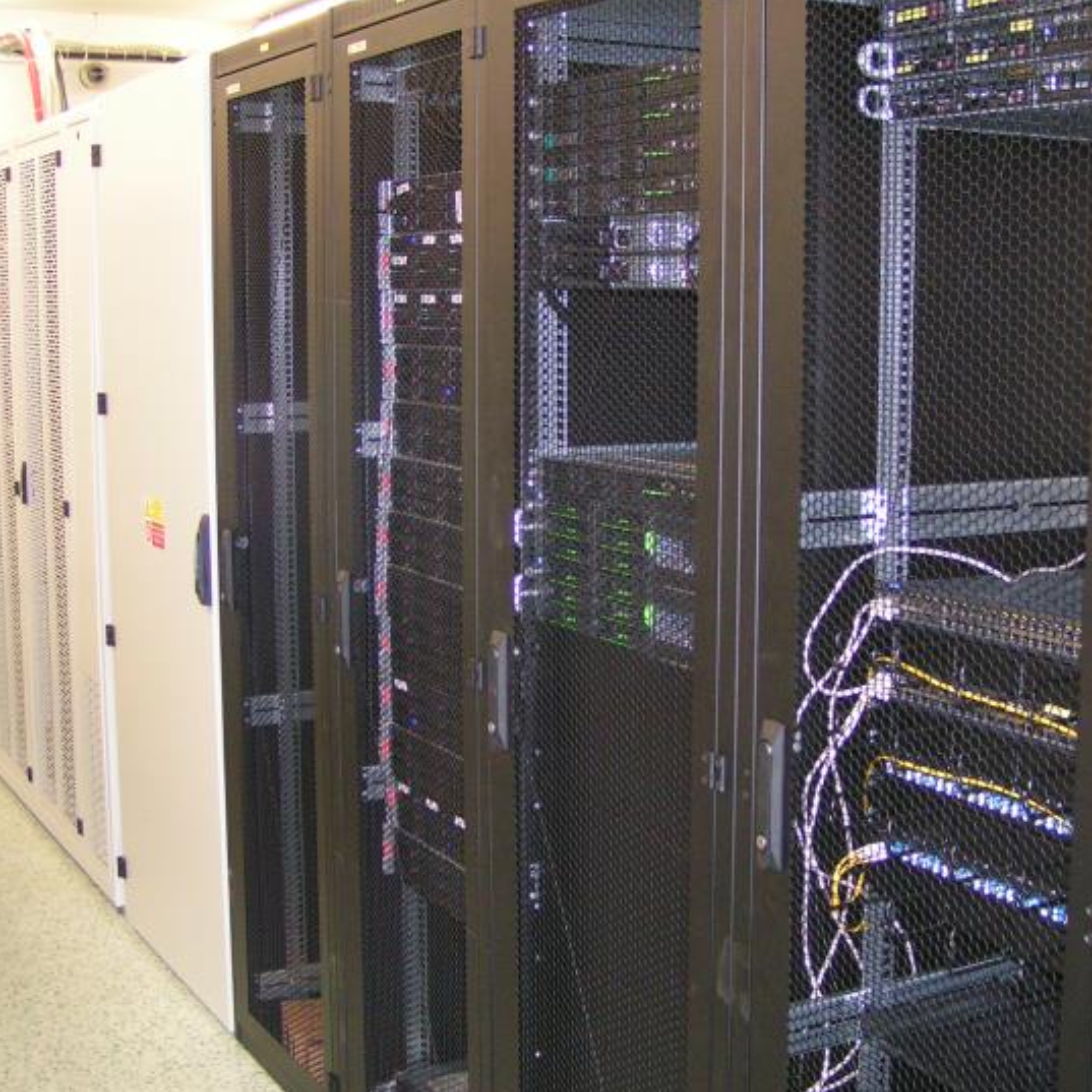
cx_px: 578
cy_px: 541
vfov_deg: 34.0
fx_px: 1785
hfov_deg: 34.0
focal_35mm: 50
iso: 200
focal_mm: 5.8
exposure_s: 1/40
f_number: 2.8
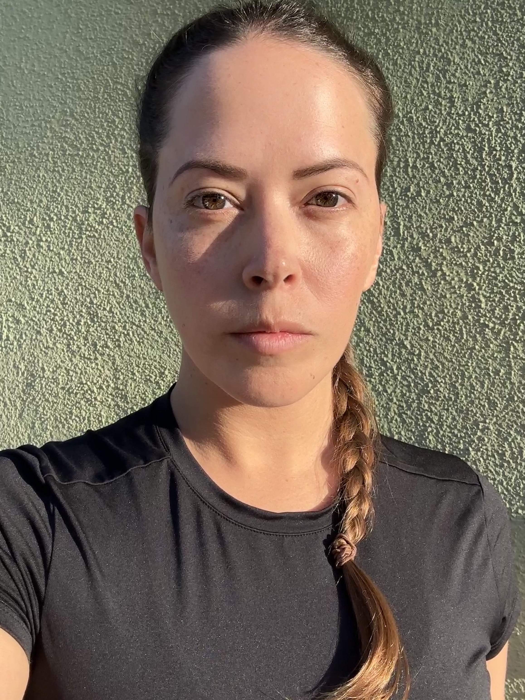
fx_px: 607
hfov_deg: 46.8
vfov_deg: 60.0
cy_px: 350
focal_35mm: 30
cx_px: 262
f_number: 1.9
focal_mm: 2.69
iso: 25
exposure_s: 1/600
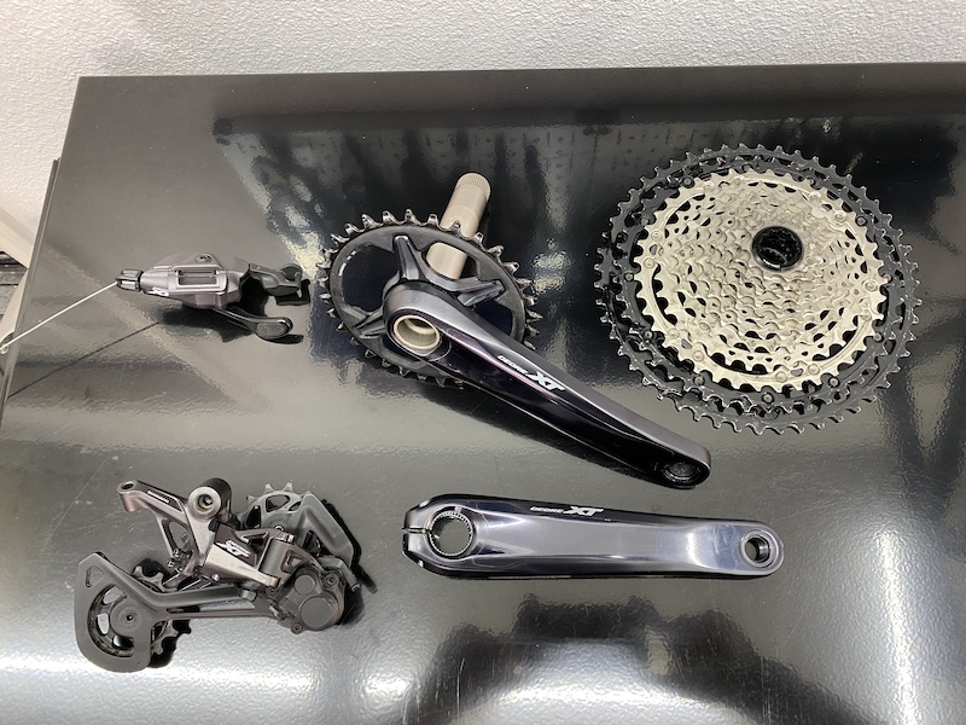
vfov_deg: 53.1
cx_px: 483
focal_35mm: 26
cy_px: 362
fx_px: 726
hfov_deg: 67.3
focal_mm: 4.25
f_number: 1.8
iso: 160
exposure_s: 1/60
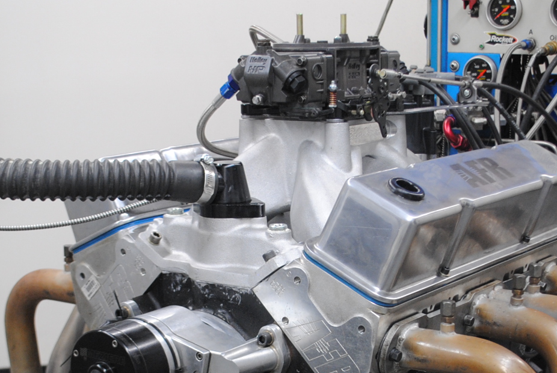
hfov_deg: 29.2
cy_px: 321
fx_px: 1069
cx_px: 315
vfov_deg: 19.5
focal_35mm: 69
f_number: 4
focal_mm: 22
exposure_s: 1/25
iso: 400
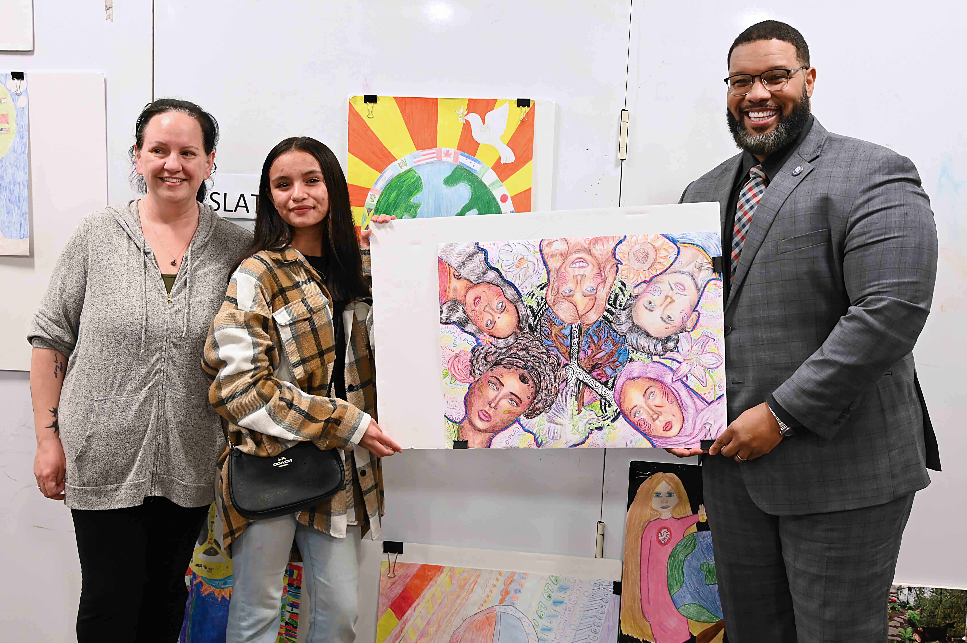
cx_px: 484
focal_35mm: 38
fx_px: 1020
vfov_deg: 35.0
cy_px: 322
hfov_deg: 50.7
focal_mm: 38
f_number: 4
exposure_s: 1/40
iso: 1400
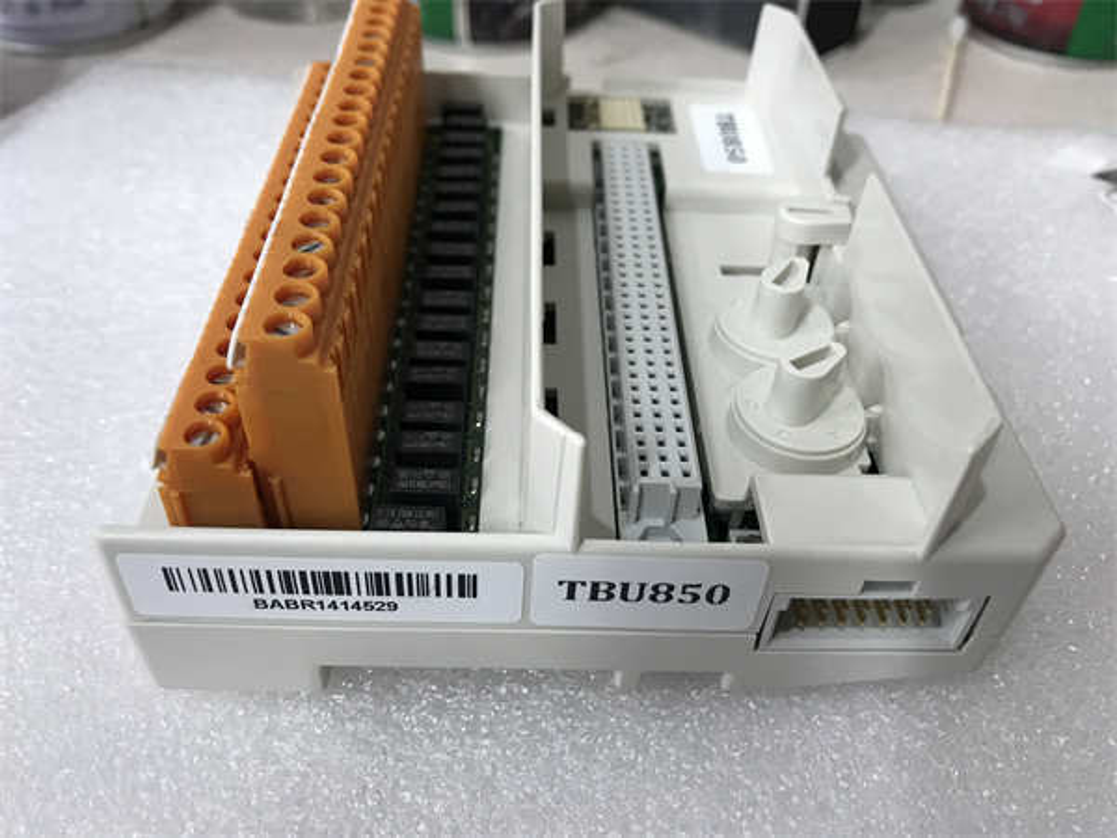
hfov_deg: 63.4
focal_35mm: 28
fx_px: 904
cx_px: 558
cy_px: 419
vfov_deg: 49.7
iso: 40
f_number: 1.8
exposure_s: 1/25
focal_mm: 3.99
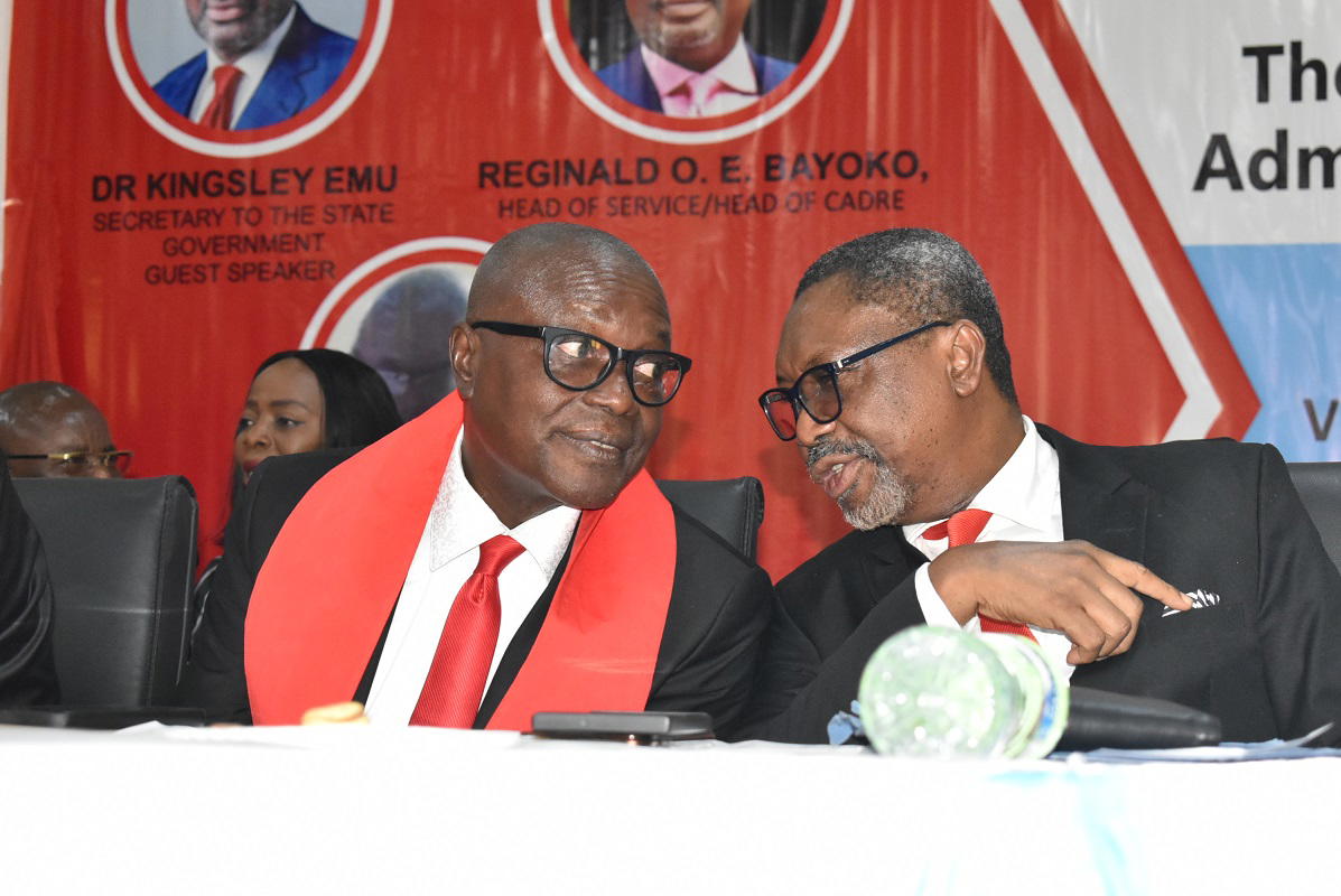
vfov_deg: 16.6
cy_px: 448
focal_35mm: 82
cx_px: 670
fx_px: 3075
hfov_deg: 24.6
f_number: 5.6
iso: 3200
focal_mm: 55
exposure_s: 1/100
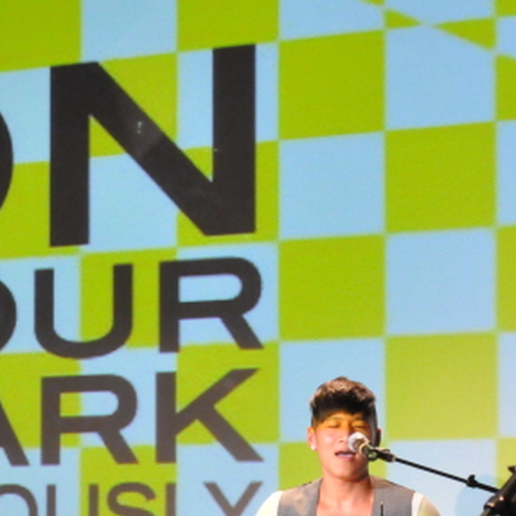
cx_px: 137
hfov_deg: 8.4
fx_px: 3529
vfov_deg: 8.3
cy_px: 405
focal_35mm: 209
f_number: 6.3
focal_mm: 55
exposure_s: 1/100
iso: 2500
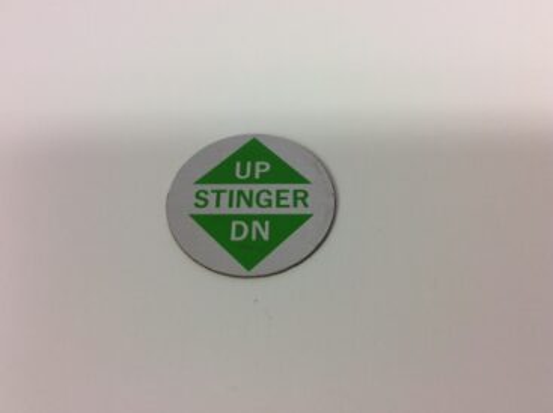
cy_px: 206
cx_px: 276
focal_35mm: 32
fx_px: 510
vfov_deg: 44.0
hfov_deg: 56.9
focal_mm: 3.3
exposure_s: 1/24
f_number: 2.4
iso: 40
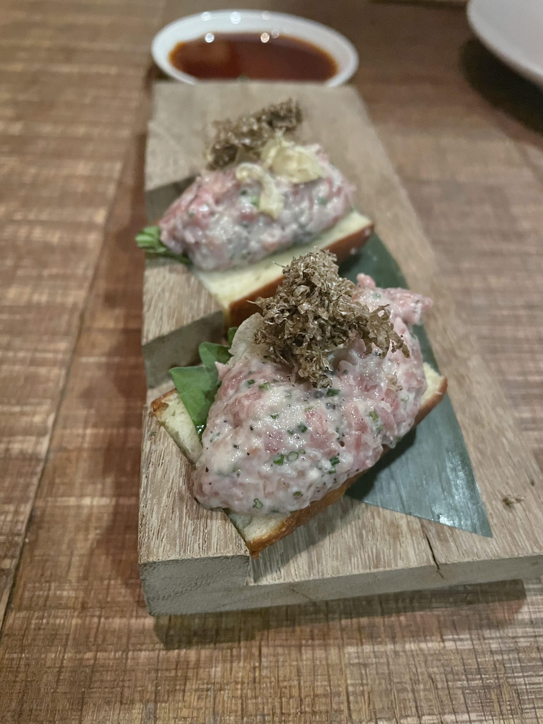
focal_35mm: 26
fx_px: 544
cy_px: 362
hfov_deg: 53.1
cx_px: 272
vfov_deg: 67.3
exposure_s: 1/30
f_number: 1.6
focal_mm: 4.2
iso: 800
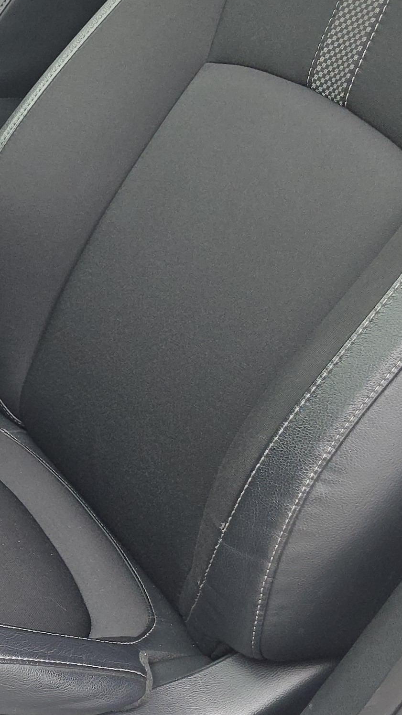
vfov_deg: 31.4
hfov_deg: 15.1
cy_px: 412
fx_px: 1270
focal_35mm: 67
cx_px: -367
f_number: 1.7
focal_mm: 6.3
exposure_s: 1/180
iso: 64
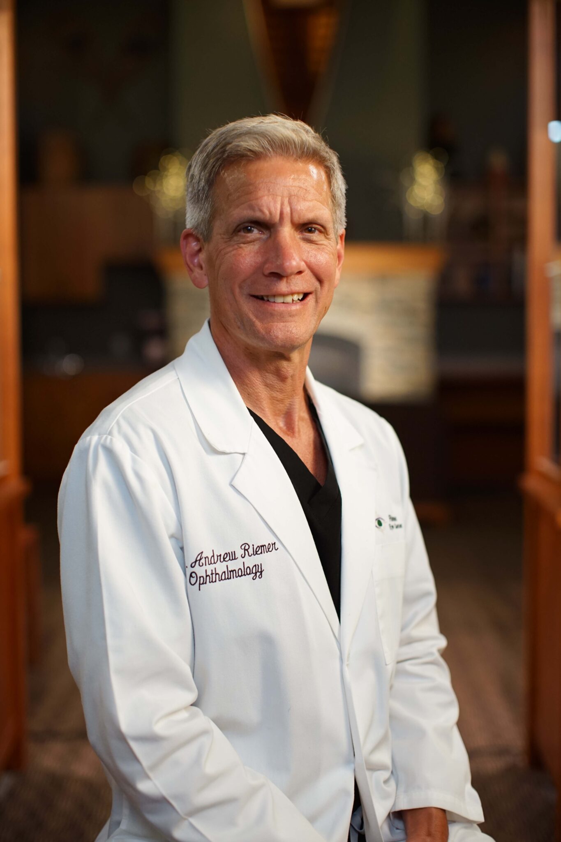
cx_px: 280
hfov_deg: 27.0
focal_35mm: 50
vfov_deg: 39.6
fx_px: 1169
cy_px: 421
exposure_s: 1/320
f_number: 2
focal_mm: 50
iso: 1250
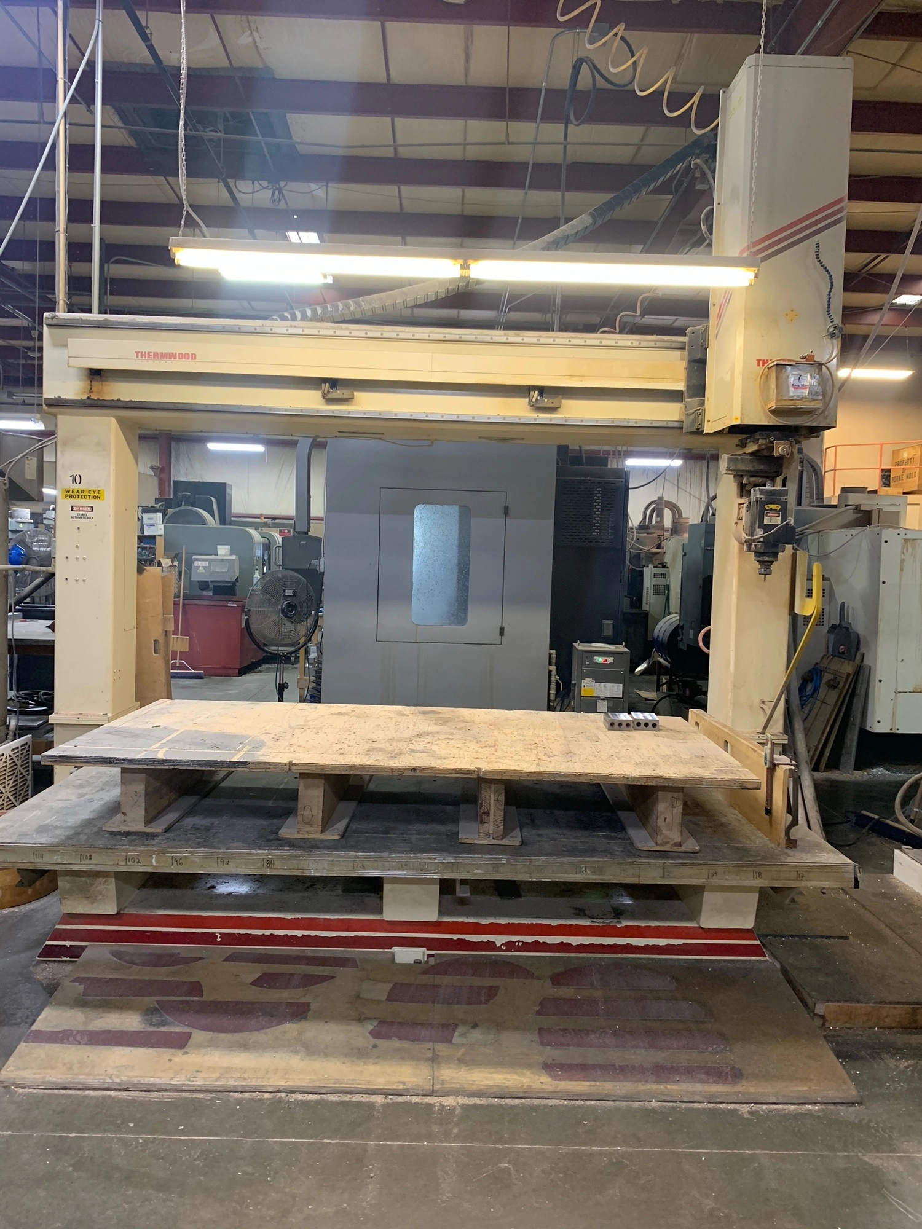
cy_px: 614
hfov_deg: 53.1
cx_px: 461
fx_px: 923
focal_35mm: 26
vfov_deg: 67.3
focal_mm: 4.25
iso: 160
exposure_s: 1/60
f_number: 1.8
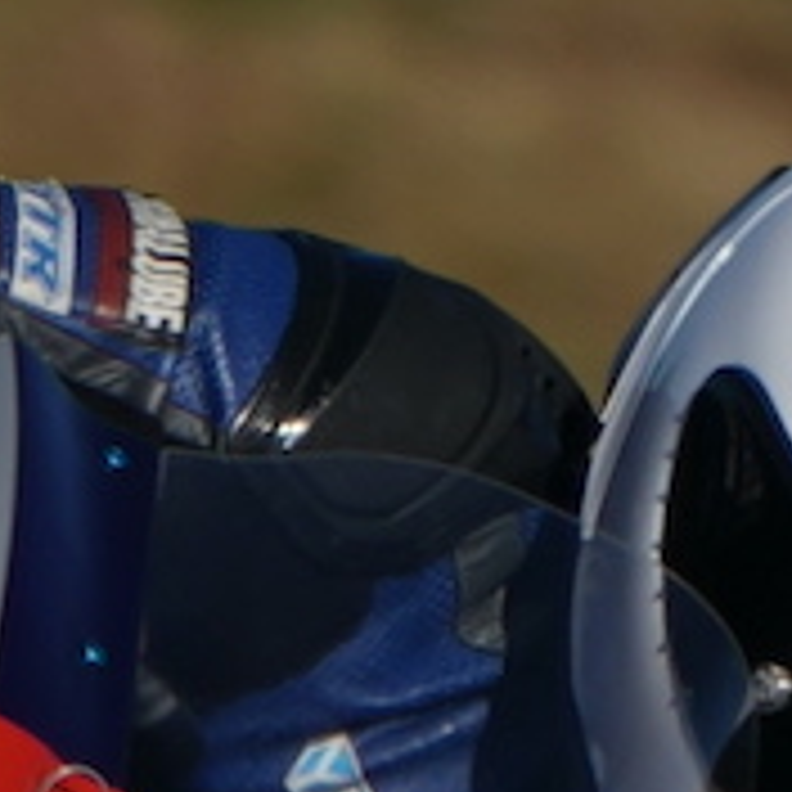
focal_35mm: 8689
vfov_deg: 0.2
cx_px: -315
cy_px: 1159
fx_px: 224917
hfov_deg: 0.2
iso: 80
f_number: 6.3
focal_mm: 600
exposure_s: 1/1000
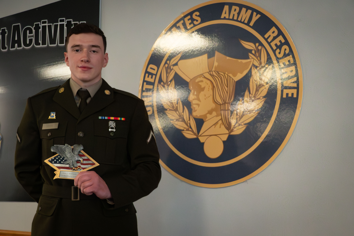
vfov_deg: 28.1
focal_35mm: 48
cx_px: 177
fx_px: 472
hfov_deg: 41.1
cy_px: 118
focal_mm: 32
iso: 25600
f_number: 4.2
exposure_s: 1/800
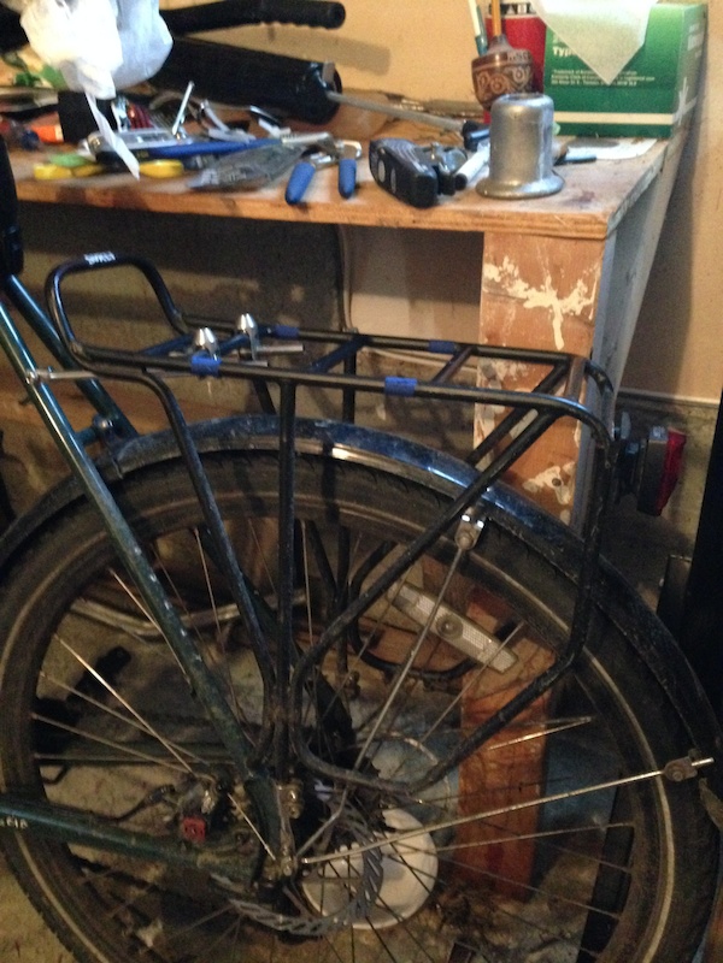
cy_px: 482
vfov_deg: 55.4
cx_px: 362
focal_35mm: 33
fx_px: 919
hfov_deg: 42.9
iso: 800
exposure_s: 1/15
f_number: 2.4
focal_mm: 4.12
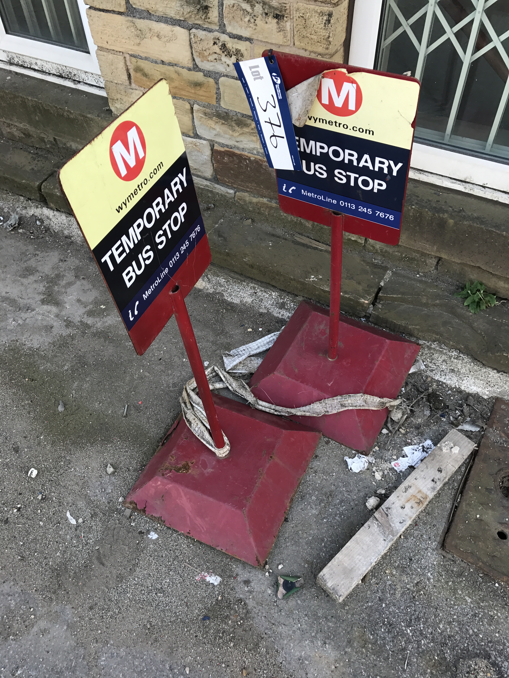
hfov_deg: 49.7
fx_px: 549
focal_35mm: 28
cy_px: 339
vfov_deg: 63.4
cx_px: 254
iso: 20
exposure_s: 1/389
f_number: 1.8
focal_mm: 3.99
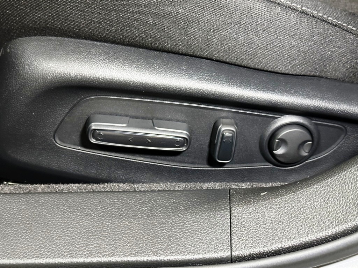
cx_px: 179
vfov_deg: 30.3
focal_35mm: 48
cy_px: 134
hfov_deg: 39.7
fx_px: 496
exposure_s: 1/30
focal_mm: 6.86
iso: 640
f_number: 1.78
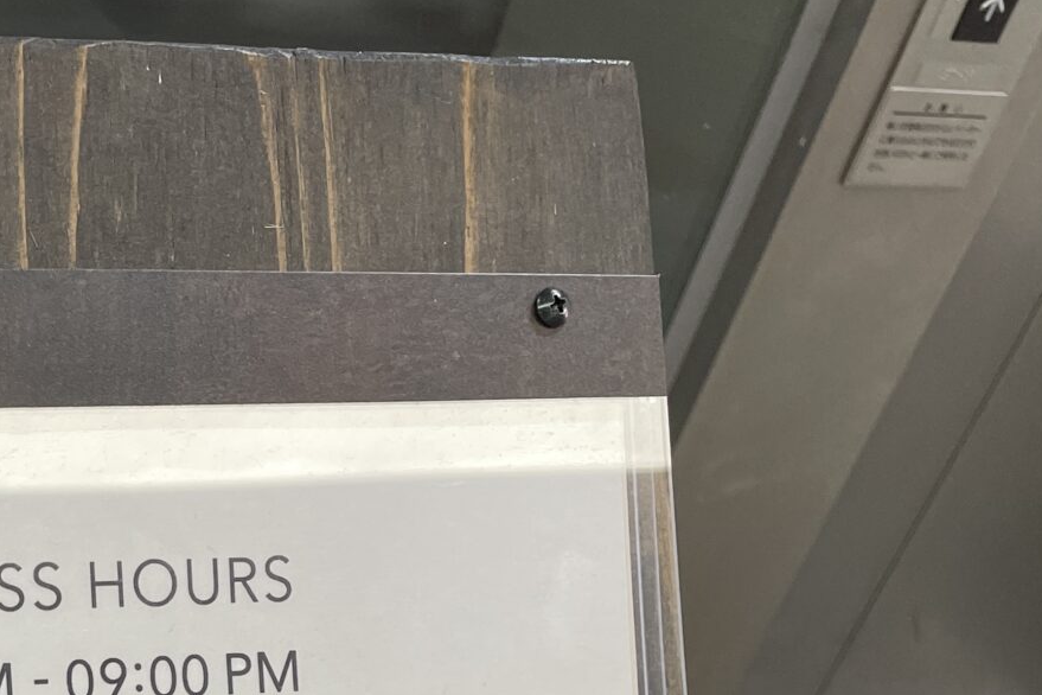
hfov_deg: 29.1
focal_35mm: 63
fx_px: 1823
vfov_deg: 19.8
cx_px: -81
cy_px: 906
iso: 80
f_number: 1.6
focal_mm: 4.2
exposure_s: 1/100
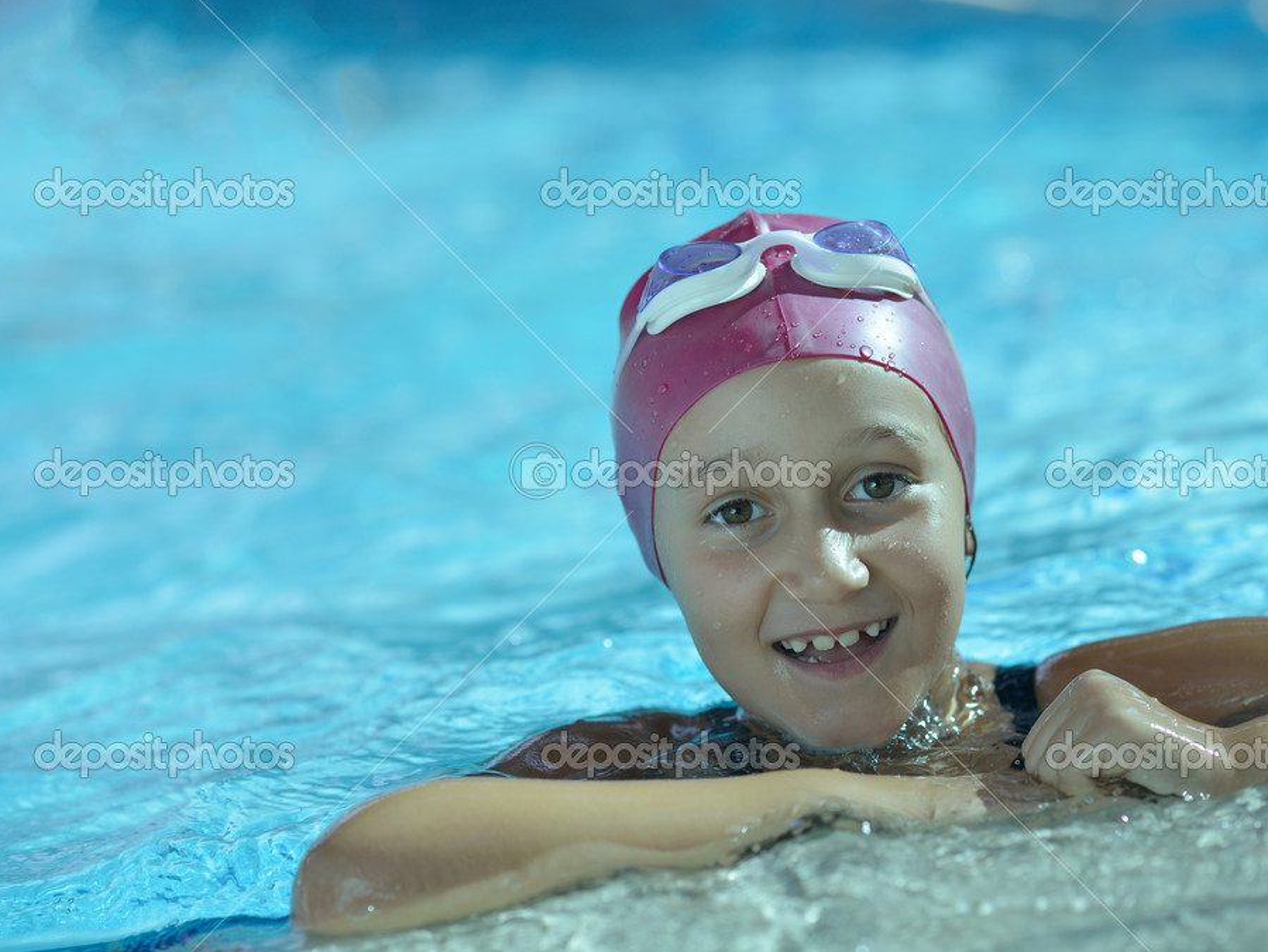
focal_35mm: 93
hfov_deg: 21.1
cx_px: 671
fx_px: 3408
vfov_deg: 15.9
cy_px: 473
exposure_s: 1/200
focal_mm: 85
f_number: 3.2
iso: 100
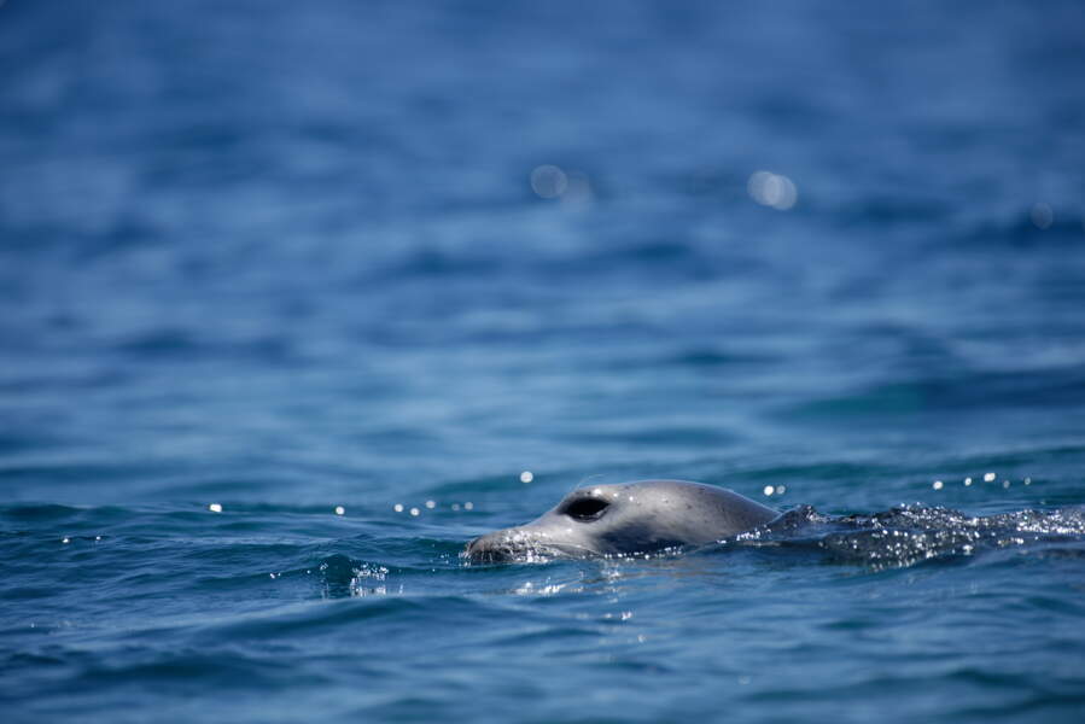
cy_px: 362
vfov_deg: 2.8
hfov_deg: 4.1
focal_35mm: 500
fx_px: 15073
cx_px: 542
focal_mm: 500
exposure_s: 1/2000
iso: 200
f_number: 5.6
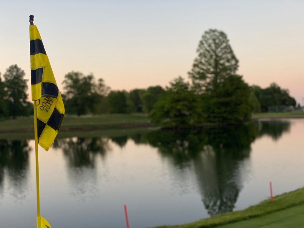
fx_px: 457
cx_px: 152
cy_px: 114
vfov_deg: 28.0
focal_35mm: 52
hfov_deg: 36.8
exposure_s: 1/122
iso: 50
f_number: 2
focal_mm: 6
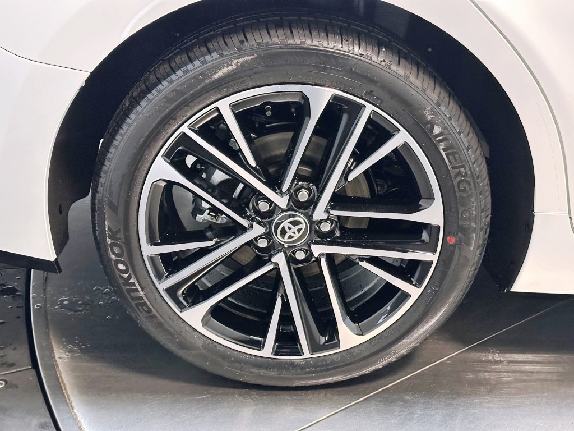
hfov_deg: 39.7
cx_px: 287
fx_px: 796
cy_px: 216
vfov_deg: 30.3
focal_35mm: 48
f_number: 1.78
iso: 640
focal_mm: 6.86
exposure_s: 1/30
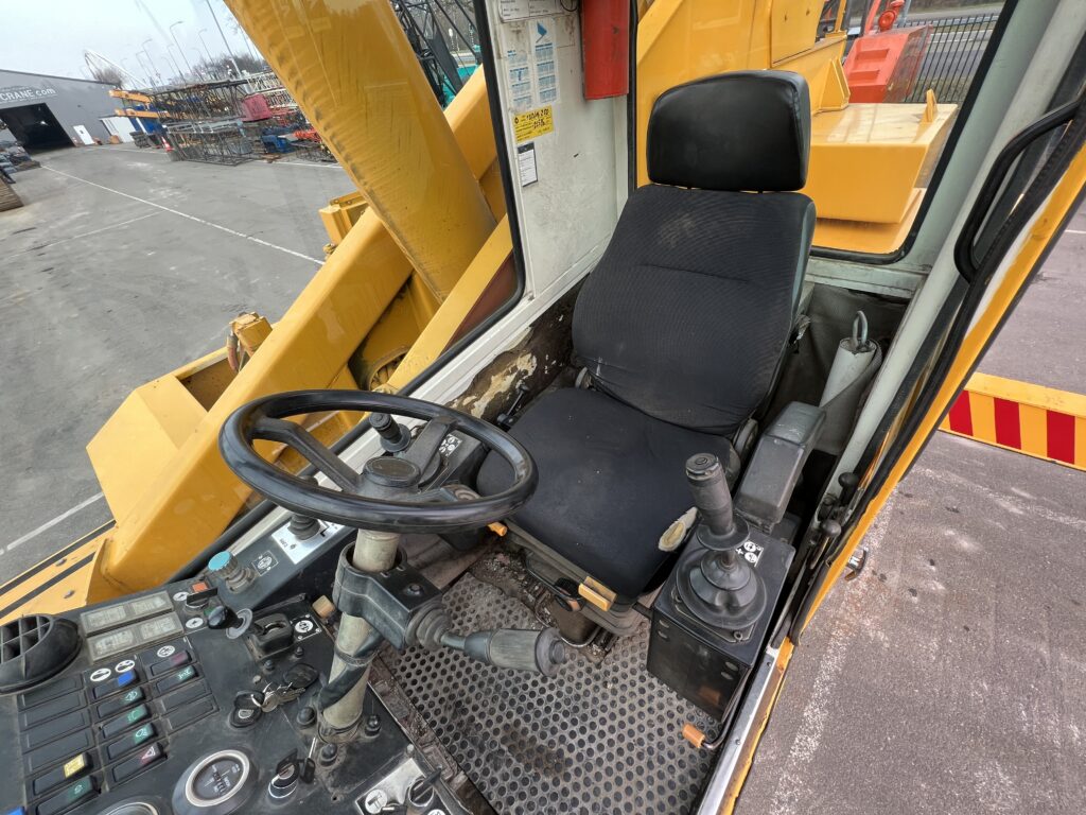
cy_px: 408
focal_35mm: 13
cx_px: 543
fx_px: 408
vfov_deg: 89.9
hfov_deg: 106.2
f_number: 1.8
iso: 40
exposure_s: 1/99
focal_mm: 1.57
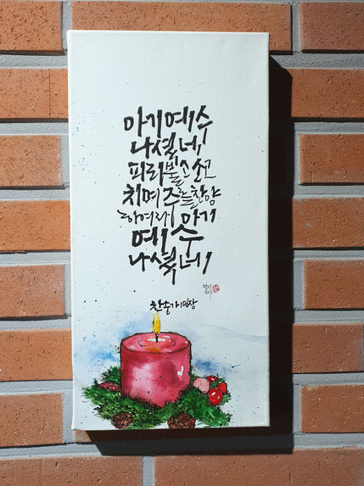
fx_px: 435
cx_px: 165
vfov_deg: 58.3
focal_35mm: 31
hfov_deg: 45.3
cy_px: 229
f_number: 2.4
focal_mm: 4.3
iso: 80
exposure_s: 1/120
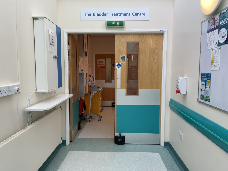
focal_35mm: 26
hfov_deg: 67.3
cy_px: 86
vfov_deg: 53.1
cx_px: 114
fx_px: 171
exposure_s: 1/121
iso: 50
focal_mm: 4.2
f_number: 1.6
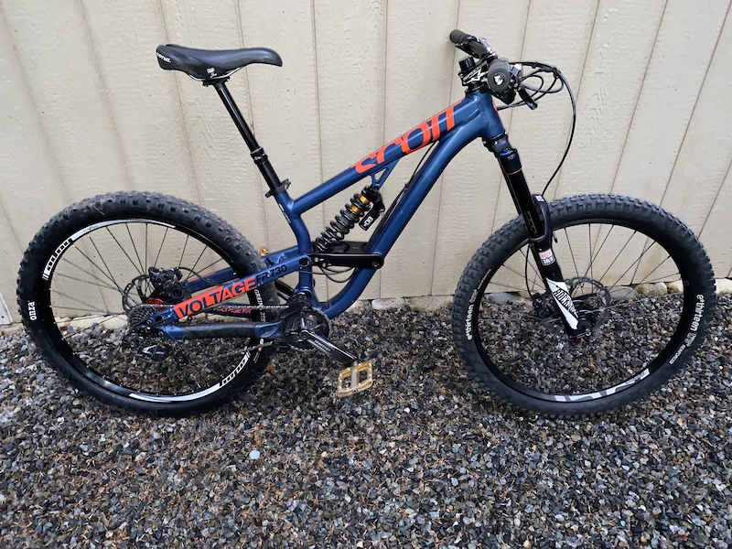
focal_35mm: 26
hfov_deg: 67.3
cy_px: 274
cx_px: 366
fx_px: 550
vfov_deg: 53.1
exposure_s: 1/4
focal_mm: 4.25
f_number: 1.8
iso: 250
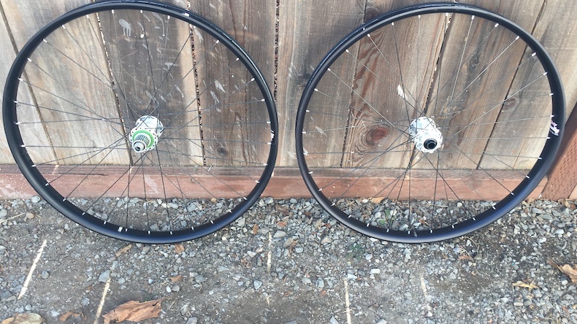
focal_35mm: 32
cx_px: 290
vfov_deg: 36.5
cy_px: 132
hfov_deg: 61.0
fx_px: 489
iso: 32
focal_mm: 4.15
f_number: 2.2
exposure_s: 1/123
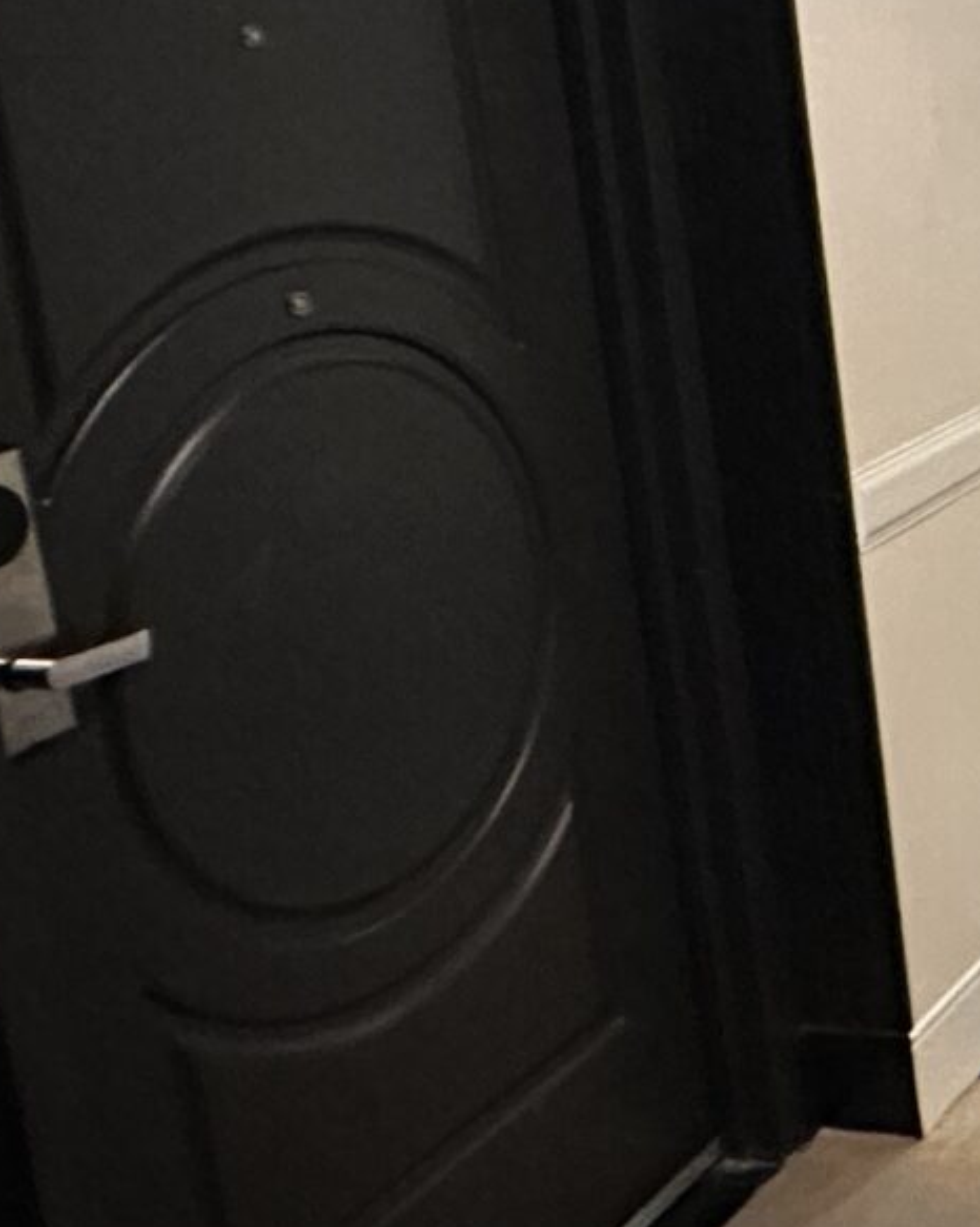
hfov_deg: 20.0
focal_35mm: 60
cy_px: 345
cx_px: 1651
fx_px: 2176
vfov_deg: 31.0
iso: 1000
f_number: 2.2
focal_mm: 2.22
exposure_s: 1/60
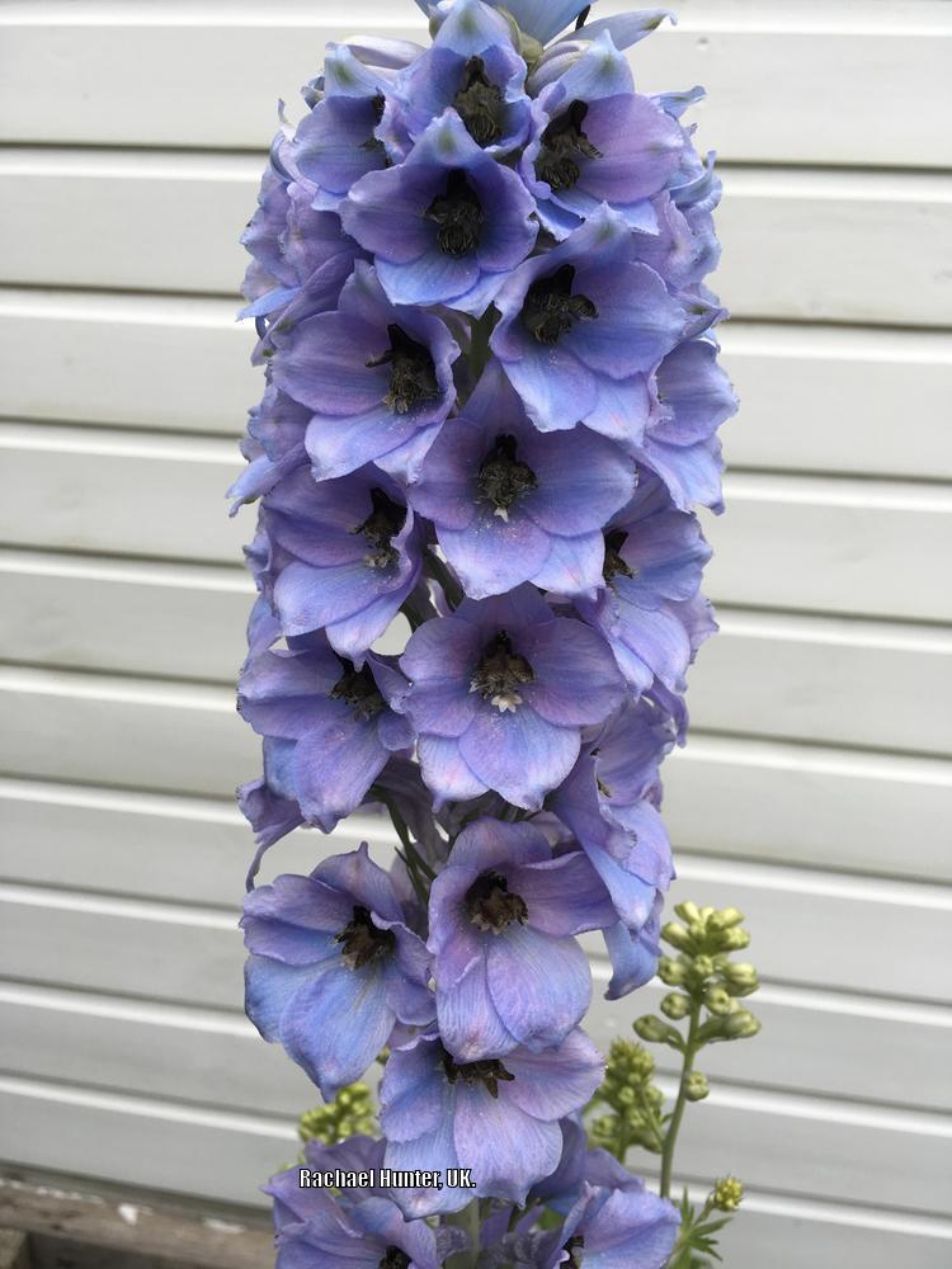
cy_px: 634
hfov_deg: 48.2
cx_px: 476
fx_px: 1063
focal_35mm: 29
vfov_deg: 61.7
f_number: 2.2
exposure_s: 1/143
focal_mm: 4.15
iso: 25
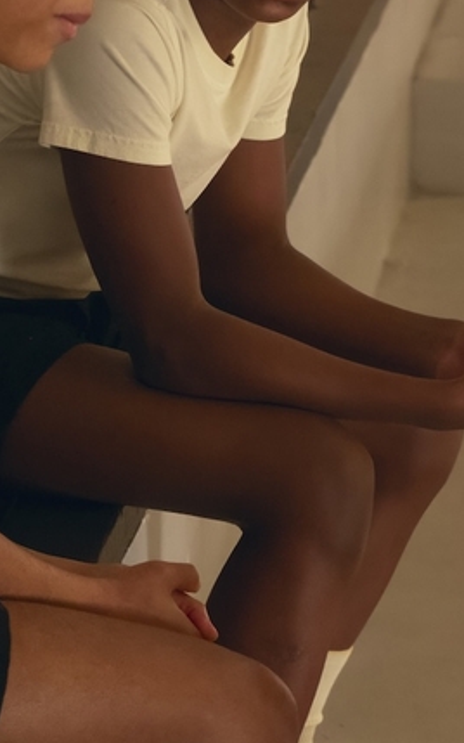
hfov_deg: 5.7
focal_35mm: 228
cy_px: 606
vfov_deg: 9.2
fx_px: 4615
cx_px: 537
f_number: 3.6
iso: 1600
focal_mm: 33
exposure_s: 1/125
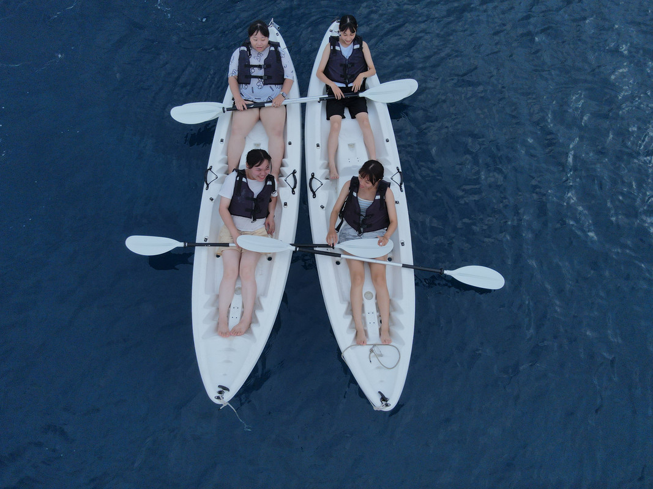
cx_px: 326
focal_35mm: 24
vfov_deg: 56.8
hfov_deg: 71.6
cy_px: 244
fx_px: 453
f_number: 2.8
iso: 200
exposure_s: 1/500
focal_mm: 4.5
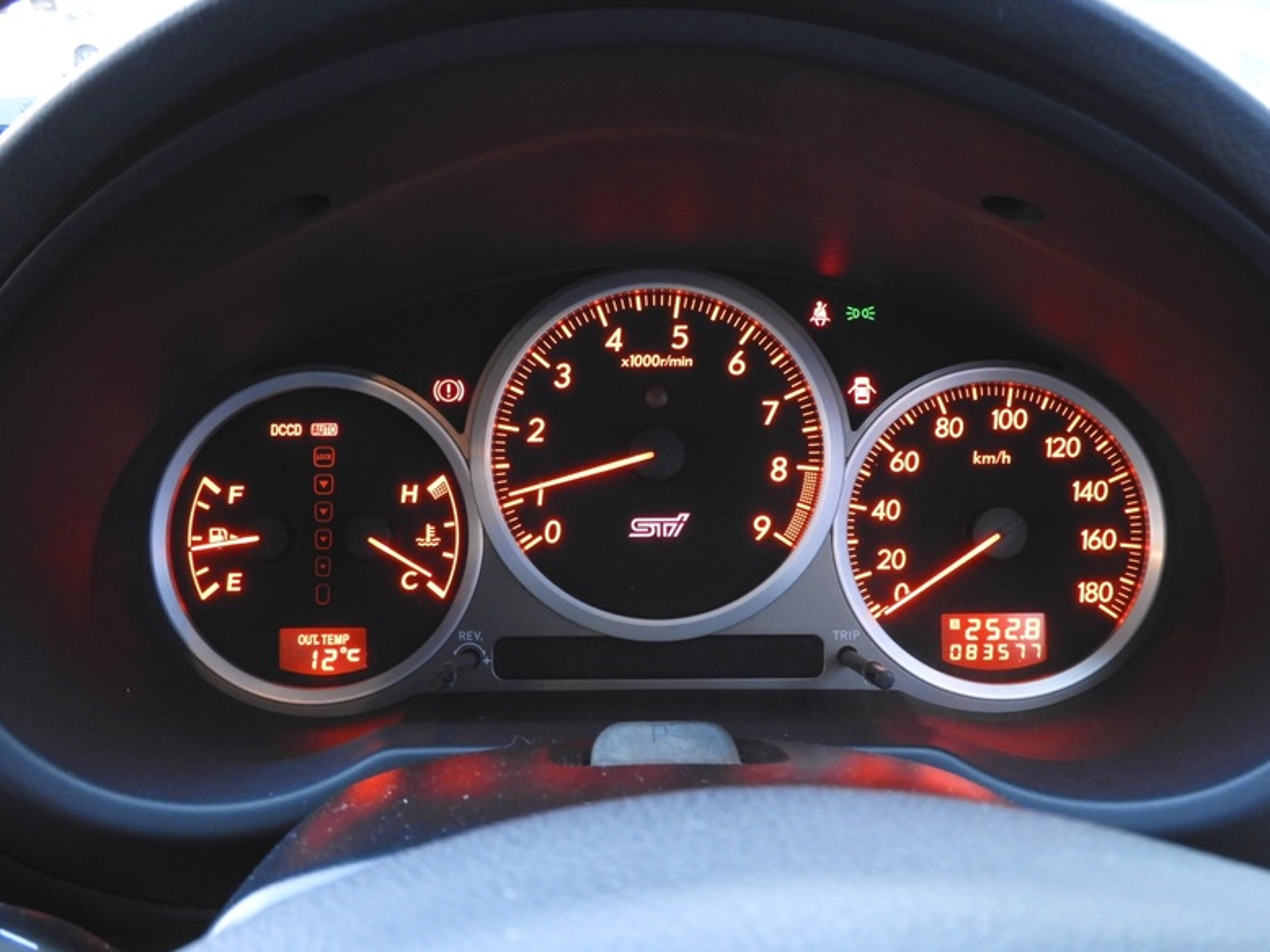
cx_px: 646
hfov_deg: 51.4
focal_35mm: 36
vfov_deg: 39.6
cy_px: 469
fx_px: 1320
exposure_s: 1/10
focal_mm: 6.3
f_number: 3.8
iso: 400
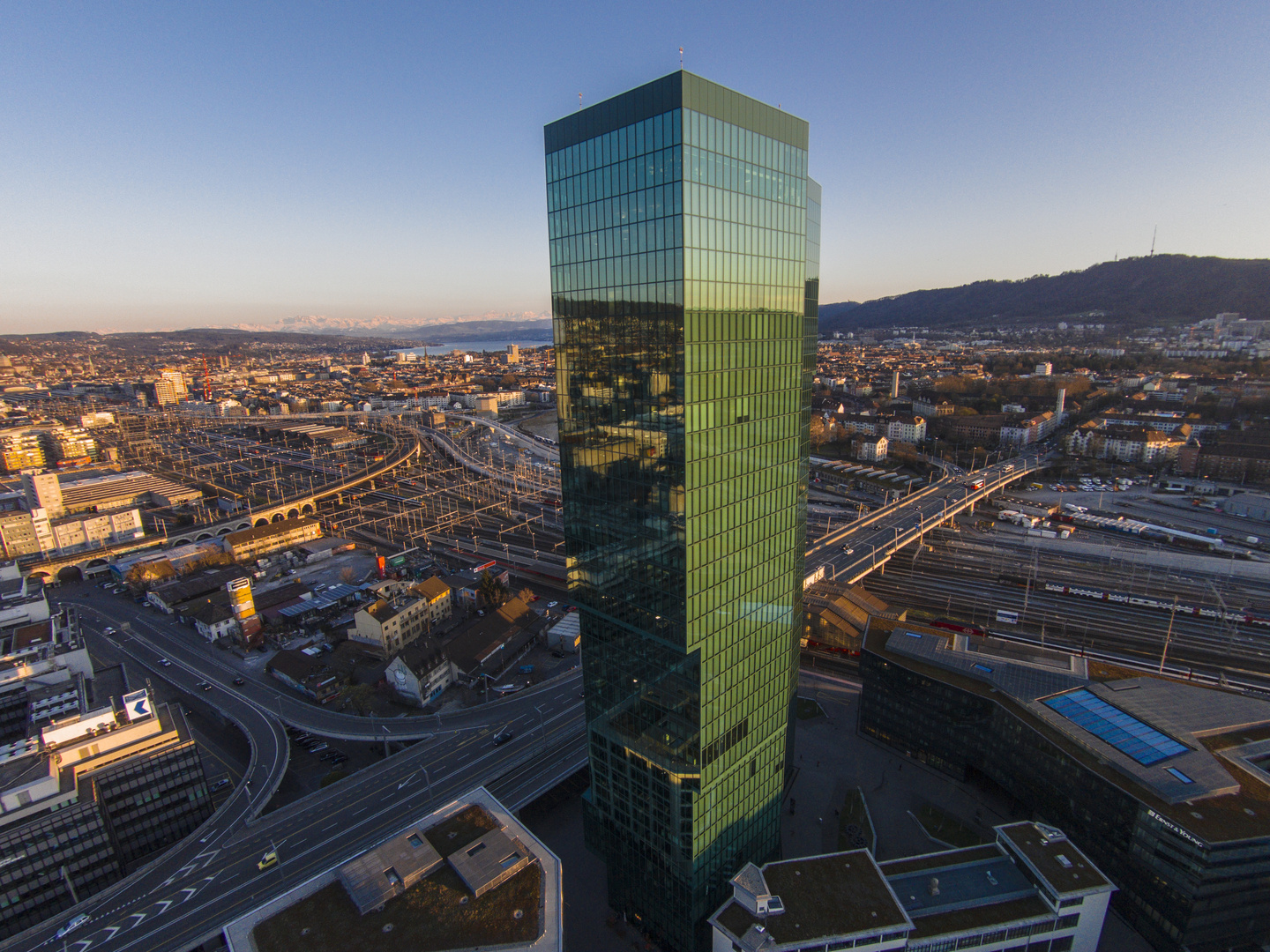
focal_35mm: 30
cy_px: 476
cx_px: 635
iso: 100
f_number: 2.8
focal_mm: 5
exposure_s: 1/230
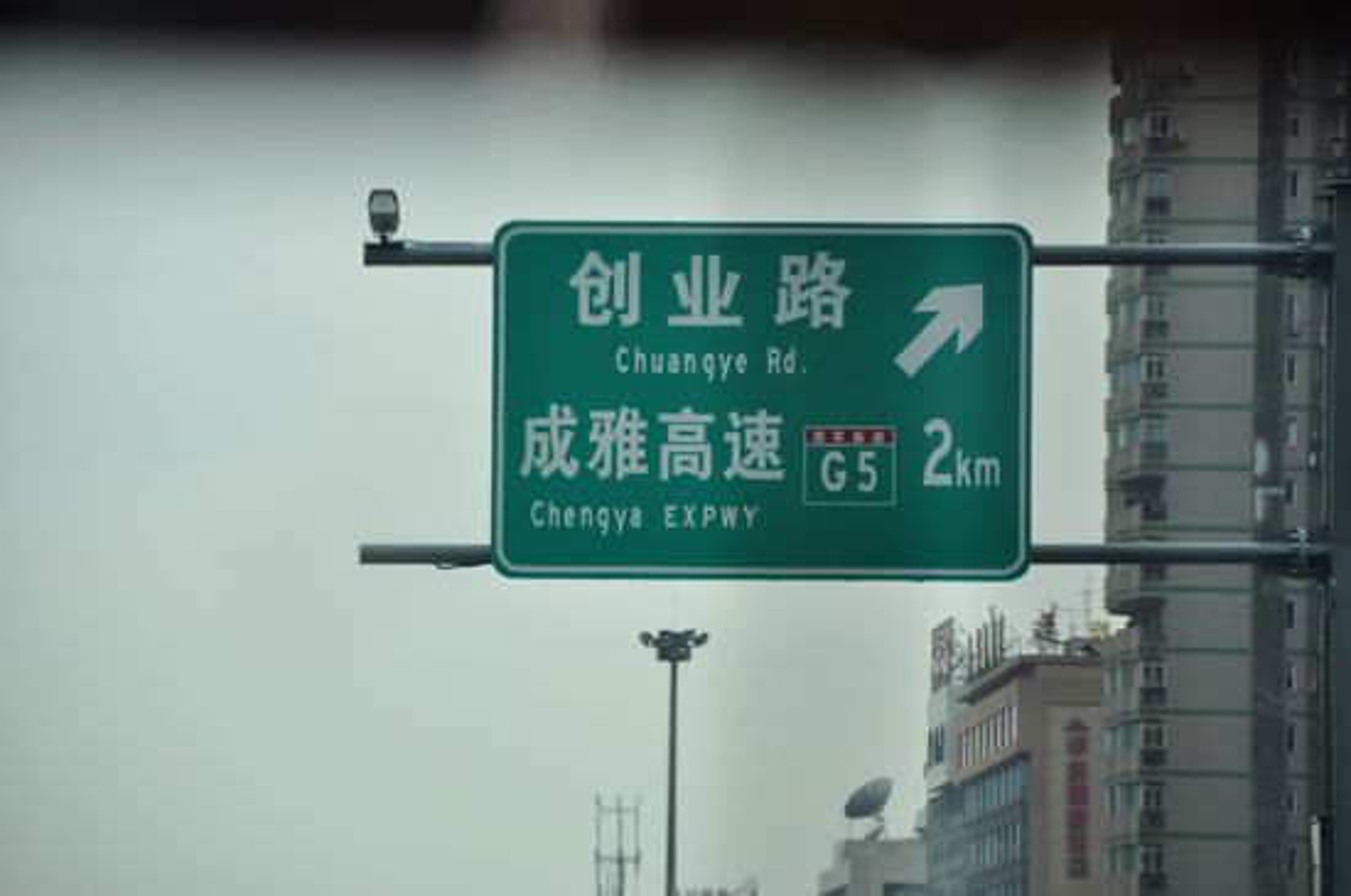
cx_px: 676
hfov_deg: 8.1
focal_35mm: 255
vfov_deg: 5.4
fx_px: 9555
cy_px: 448
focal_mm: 170
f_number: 5.6
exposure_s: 1/500
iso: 220
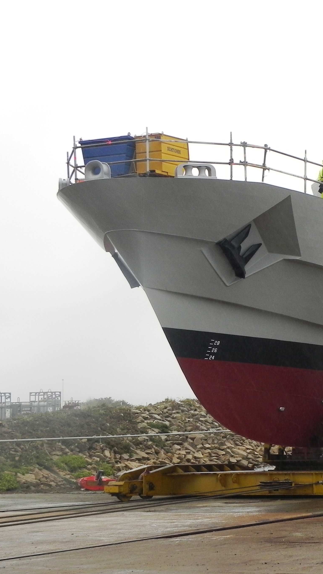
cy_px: 286
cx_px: 384
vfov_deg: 27.9
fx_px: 1157
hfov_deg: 15.3
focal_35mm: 76
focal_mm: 9.2
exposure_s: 1/186
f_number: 5
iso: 160
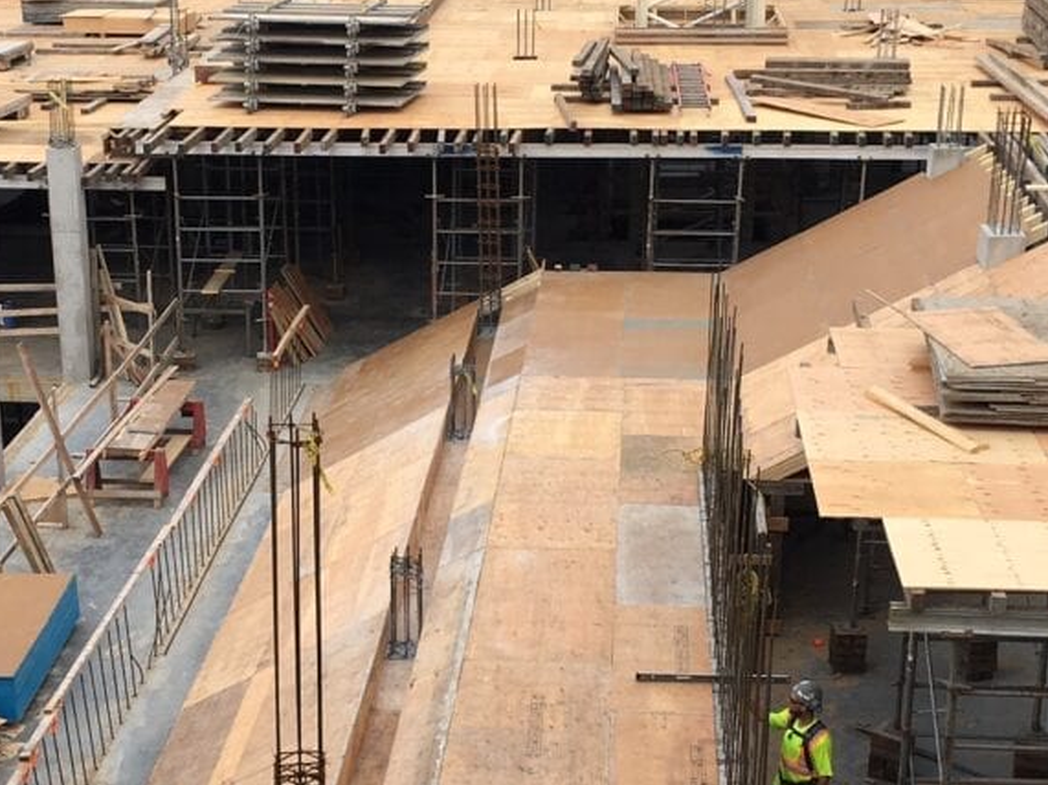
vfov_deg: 22.5
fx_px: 1967
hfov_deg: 29.8
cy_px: 493
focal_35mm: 65
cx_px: 418
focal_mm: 4.15
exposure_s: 1/1040
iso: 25
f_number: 2.2
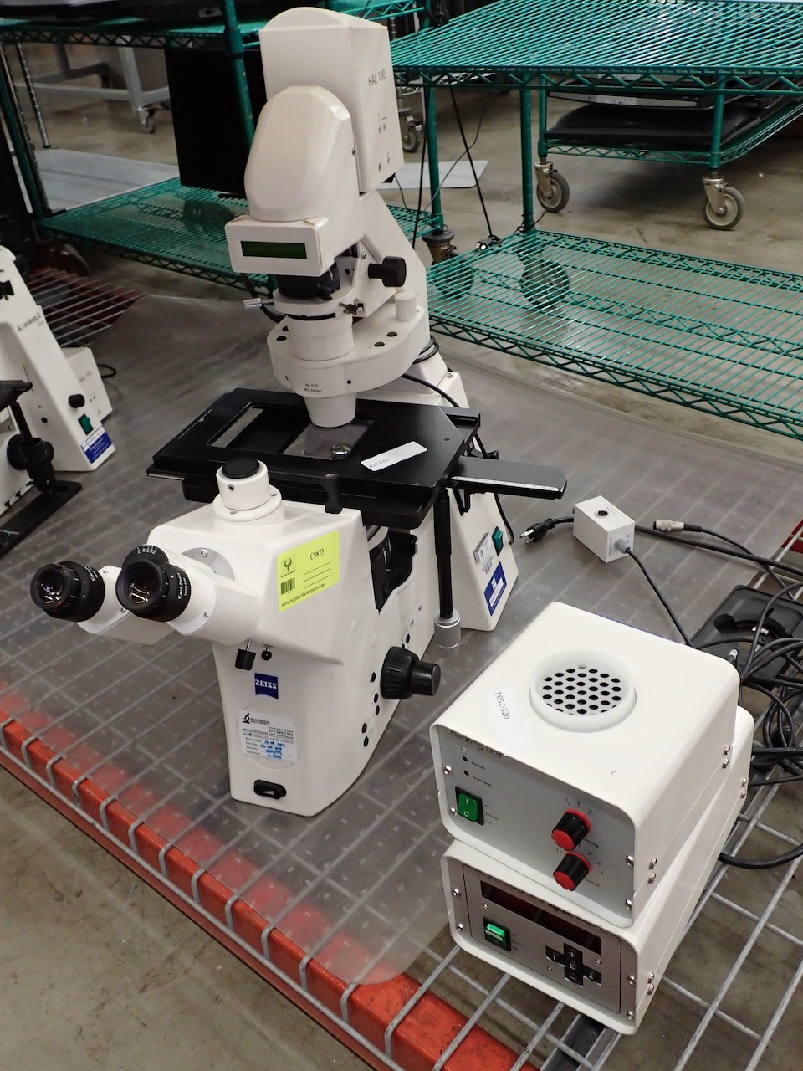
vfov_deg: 60.0
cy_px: 536
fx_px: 928
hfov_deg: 46.8
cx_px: 402
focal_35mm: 30
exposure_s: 1/30
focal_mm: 5.5
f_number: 3.2
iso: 640
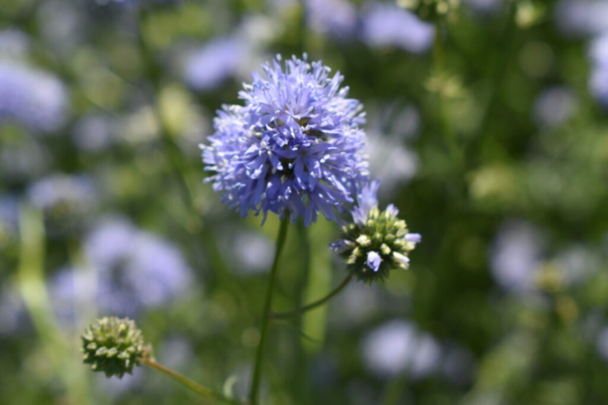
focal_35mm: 82
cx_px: 304
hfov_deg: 24.6
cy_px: 202
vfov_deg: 16.6
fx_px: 1393
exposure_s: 1/160
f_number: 8
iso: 100
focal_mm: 55
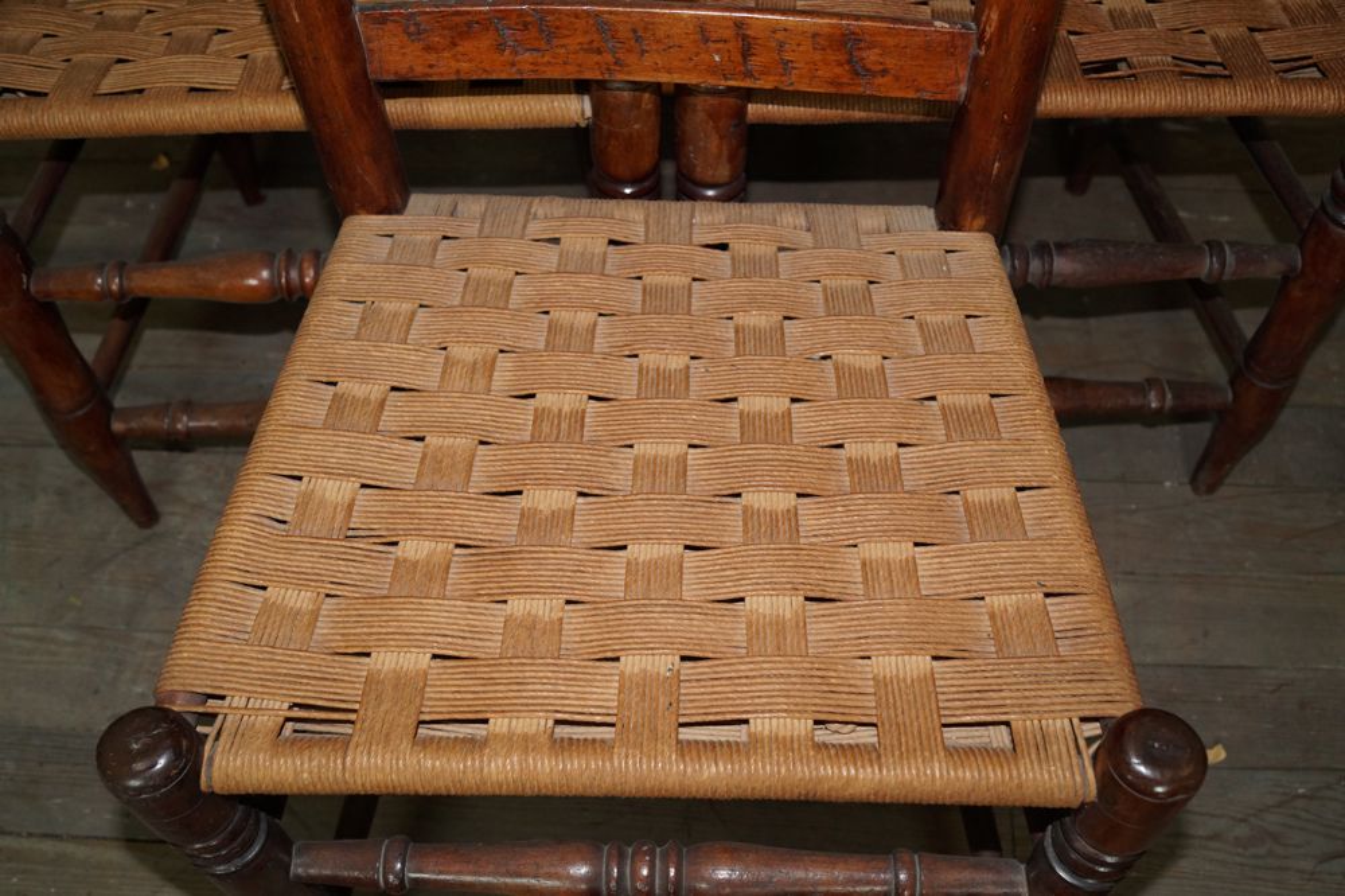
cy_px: 448
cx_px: 672
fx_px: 1232
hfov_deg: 57.2
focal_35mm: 33
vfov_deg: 39.9
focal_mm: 22
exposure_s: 1/60
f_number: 4
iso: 640
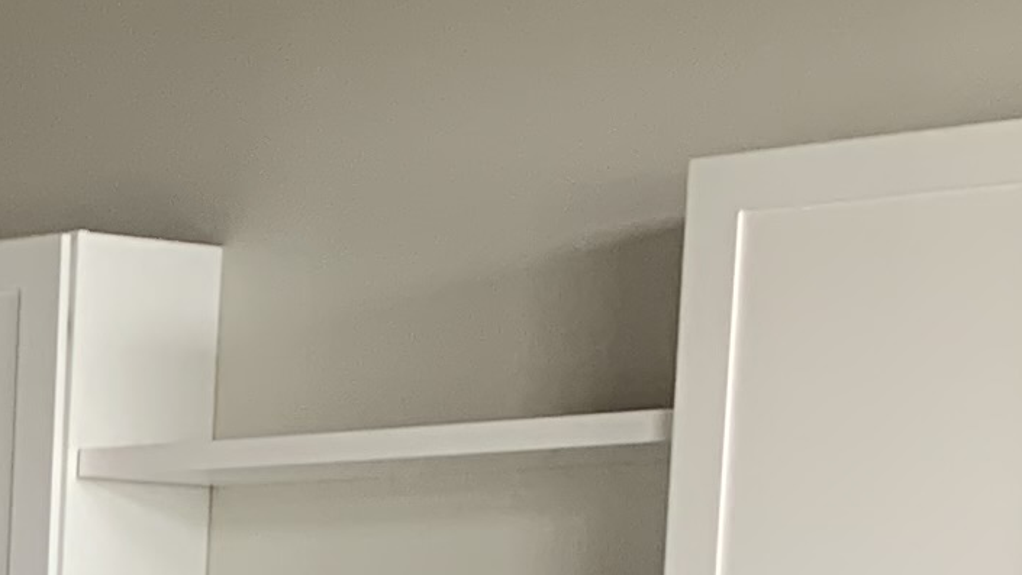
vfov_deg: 7.2
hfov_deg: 10.9
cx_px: -1538
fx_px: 4391
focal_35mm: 162
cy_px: 1214
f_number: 1.8
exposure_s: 1/60
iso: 64
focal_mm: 4.25
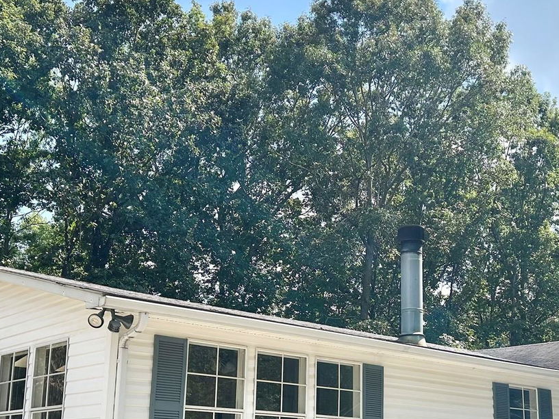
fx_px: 824
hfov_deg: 37.4
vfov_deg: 28.3
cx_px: 334
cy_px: 290
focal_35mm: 51
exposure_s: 1/2513
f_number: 1.5
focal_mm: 5.7
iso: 50
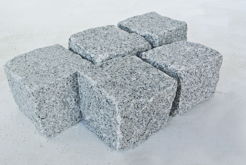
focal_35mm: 44
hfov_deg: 44.5
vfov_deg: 30.6
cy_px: 82
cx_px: 123
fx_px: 301
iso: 200
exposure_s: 1/60
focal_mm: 16.3
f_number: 9
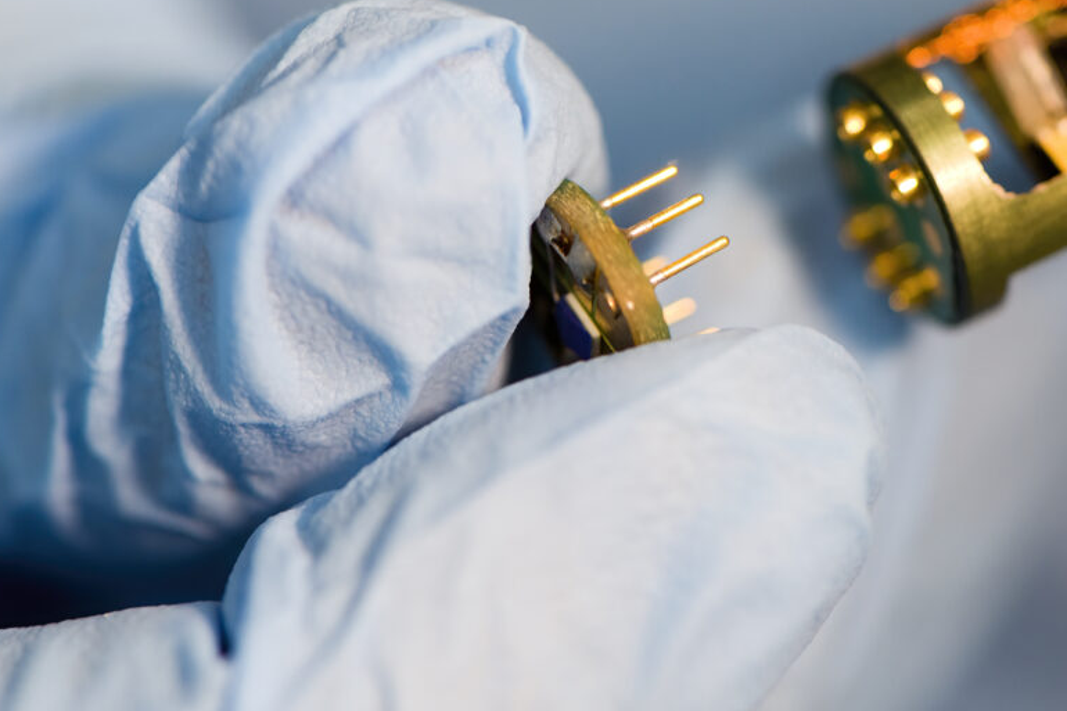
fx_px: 4652
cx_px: 712
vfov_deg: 8.7
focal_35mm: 157
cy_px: 234
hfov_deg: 13.1
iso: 1600
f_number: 4.5
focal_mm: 105
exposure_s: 1/100
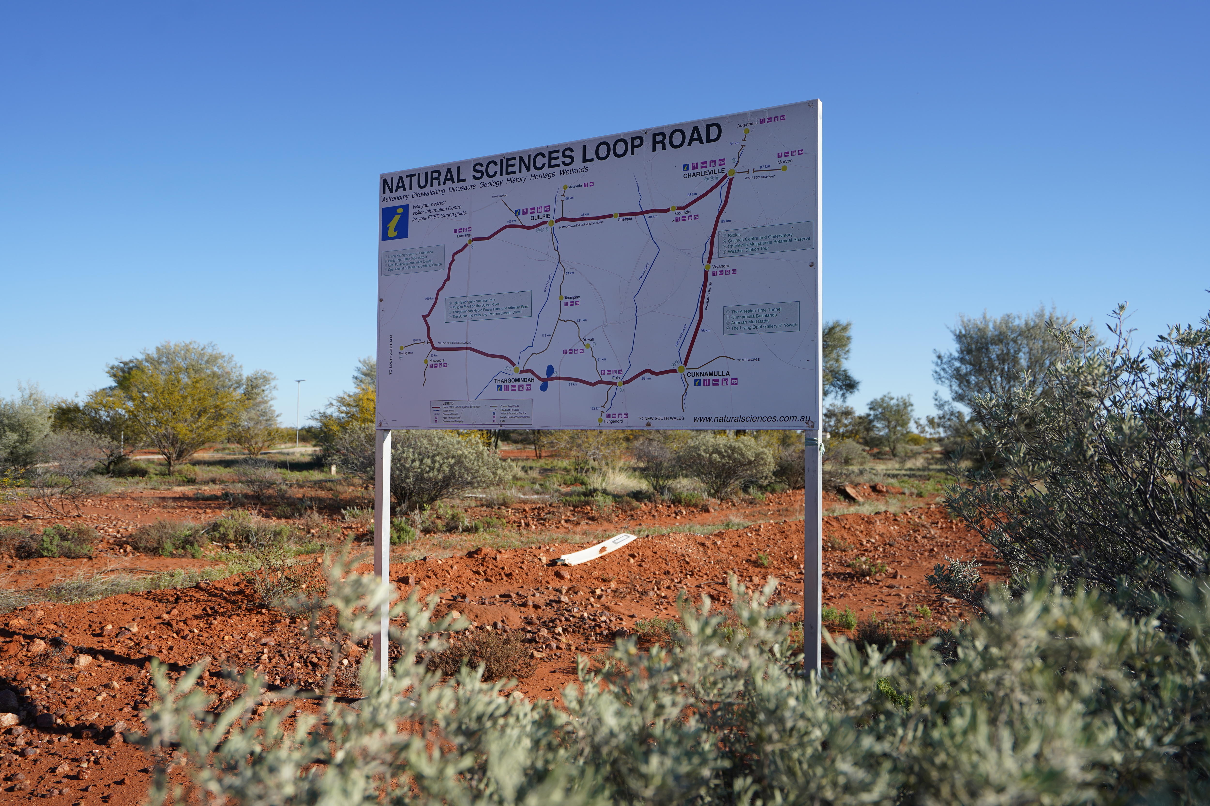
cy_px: 403
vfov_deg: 47.9
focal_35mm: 27
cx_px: 605
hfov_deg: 67.4
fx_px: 907
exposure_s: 1/640
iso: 100
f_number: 4.5
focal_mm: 27
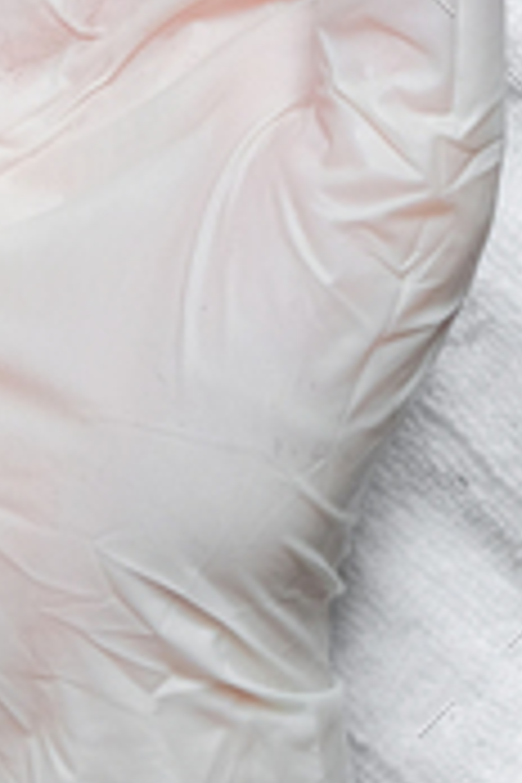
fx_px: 3980
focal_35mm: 183
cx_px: 99
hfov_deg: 7.5
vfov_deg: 10.0
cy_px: -1028
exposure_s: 1/80
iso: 500
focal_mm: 24.3
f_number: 5
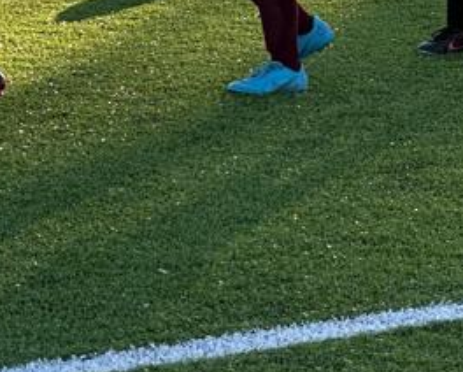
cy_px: -260
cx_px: -326
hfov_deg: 6.5
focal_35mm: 291
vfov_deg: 5.3
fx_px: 3993
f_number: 2.8
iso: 32
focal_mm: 9
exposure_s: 1/223
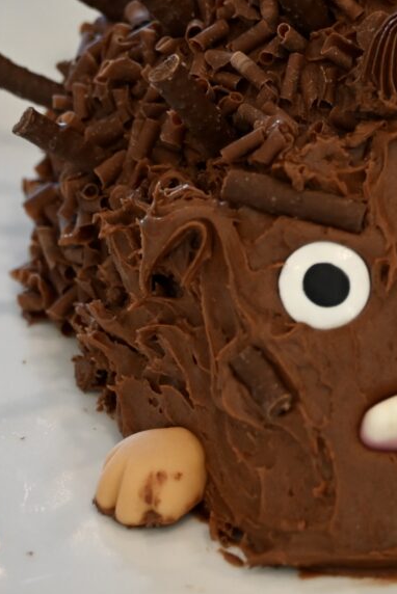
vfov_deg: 9.0
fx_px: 3767
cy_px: 214
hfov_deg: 6.0
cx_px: 505
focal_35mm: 228
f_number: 5
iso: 2200
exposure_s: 1/125
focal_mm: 85
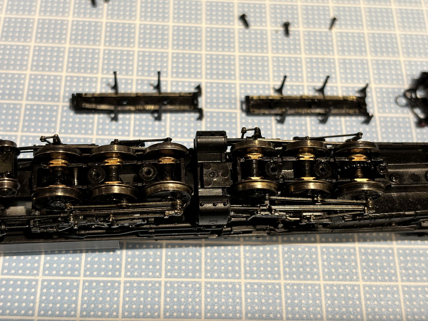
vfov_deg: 28.0
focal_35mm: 52
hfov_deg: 36.8
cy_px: 160
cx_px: 214
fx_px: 643
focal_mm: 5.96
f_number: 1.6
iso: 100
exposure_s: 1/53
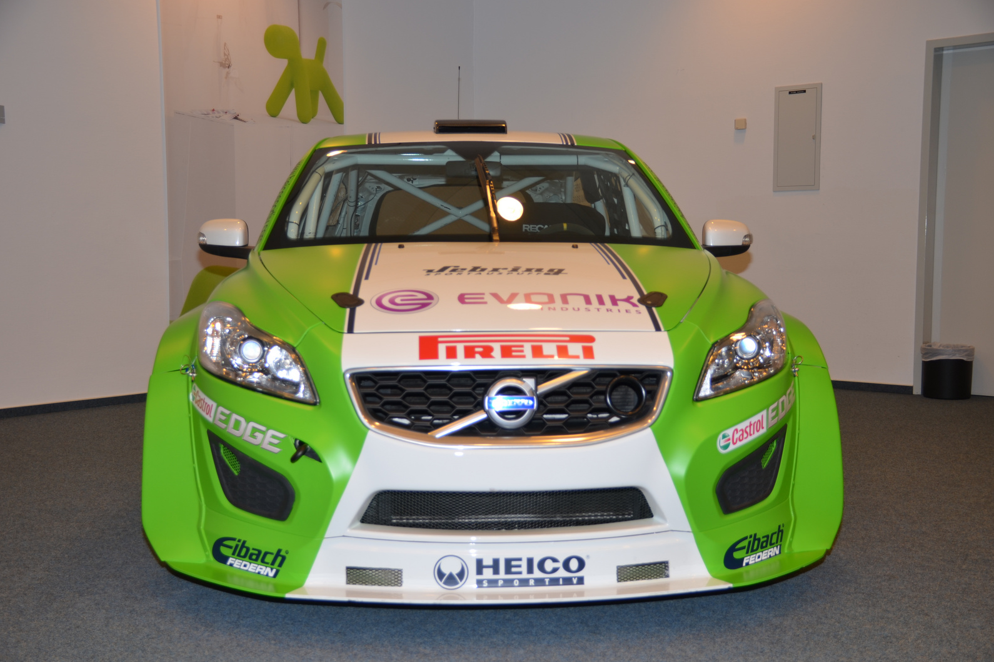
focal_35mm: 43
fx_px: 1187
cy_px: 329
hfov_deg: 45.4
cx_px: 495
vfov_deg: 31.2
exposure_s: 1/25
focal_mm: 28
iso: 100
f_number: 4.2
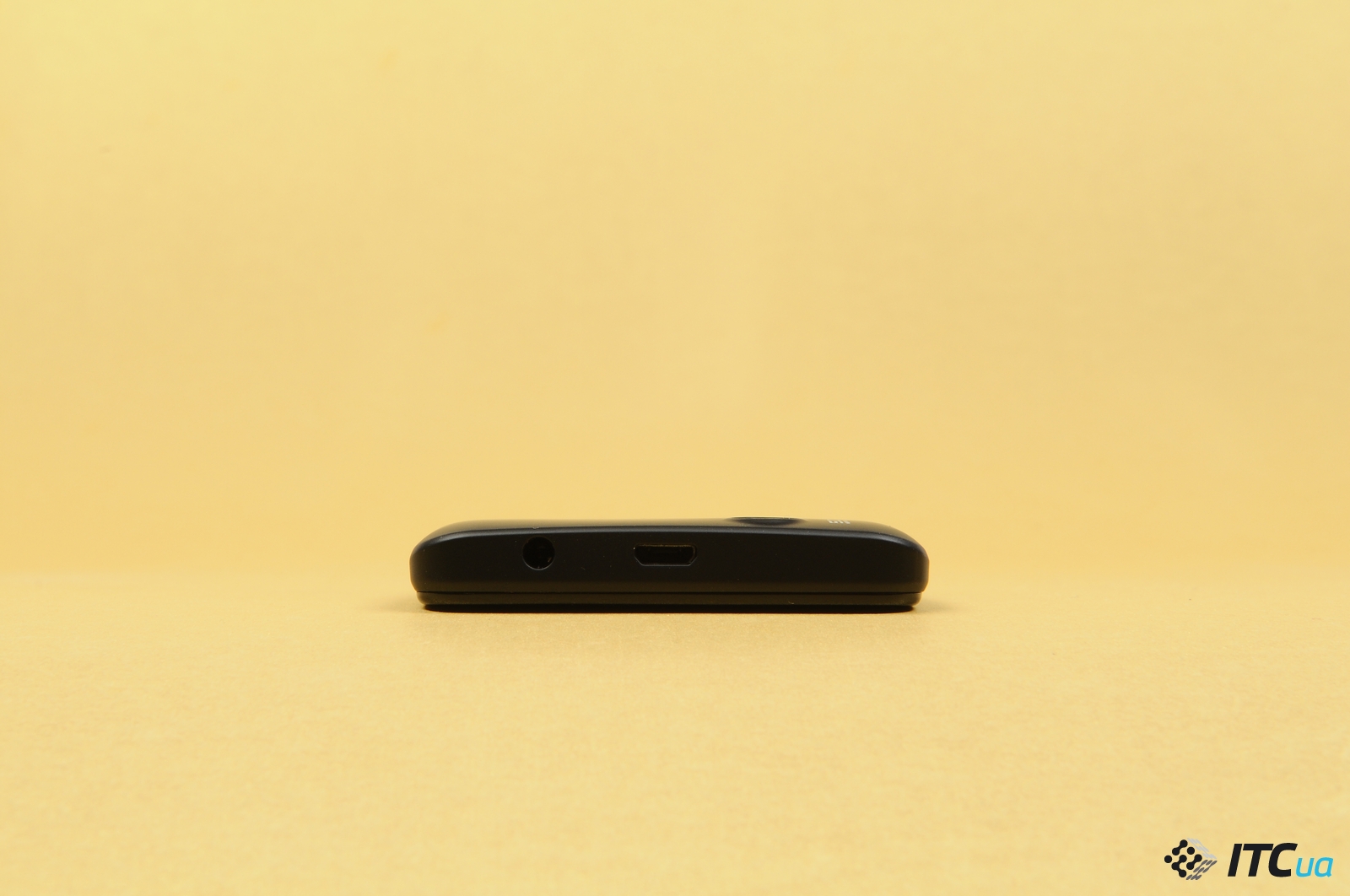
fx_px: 3089
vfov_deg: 16.5
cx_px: 675
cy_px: 448
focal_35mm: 82
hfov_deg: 24.7
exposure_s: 1/100
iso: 200
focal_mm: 55
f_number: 16
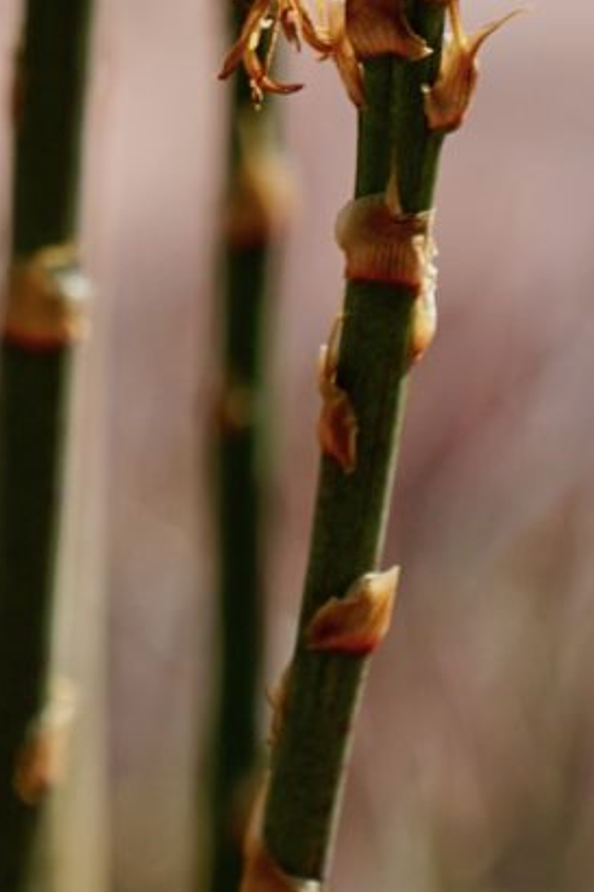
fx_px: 23952
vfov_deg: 2.1
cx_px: 207
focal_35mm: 967
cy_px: -631
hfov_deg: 1.4
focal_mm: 200
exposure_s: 1/320
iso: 100
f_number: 5.6
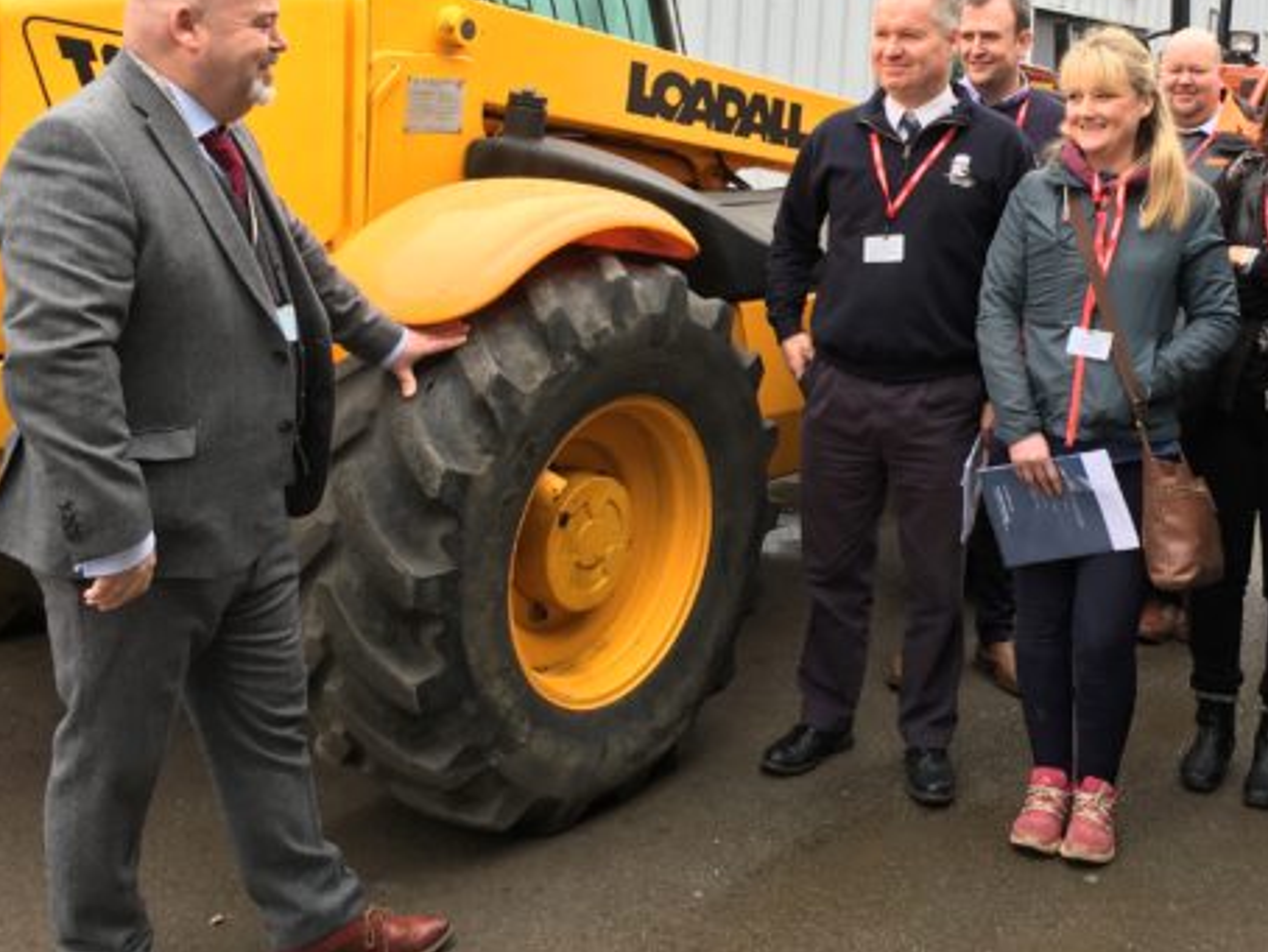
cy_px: 308
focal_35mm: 45
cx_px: 839
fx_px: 1649
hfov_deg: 41.5
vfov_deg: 31.9
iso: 25
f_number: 2.2
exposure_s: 1/112
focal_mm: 4.15
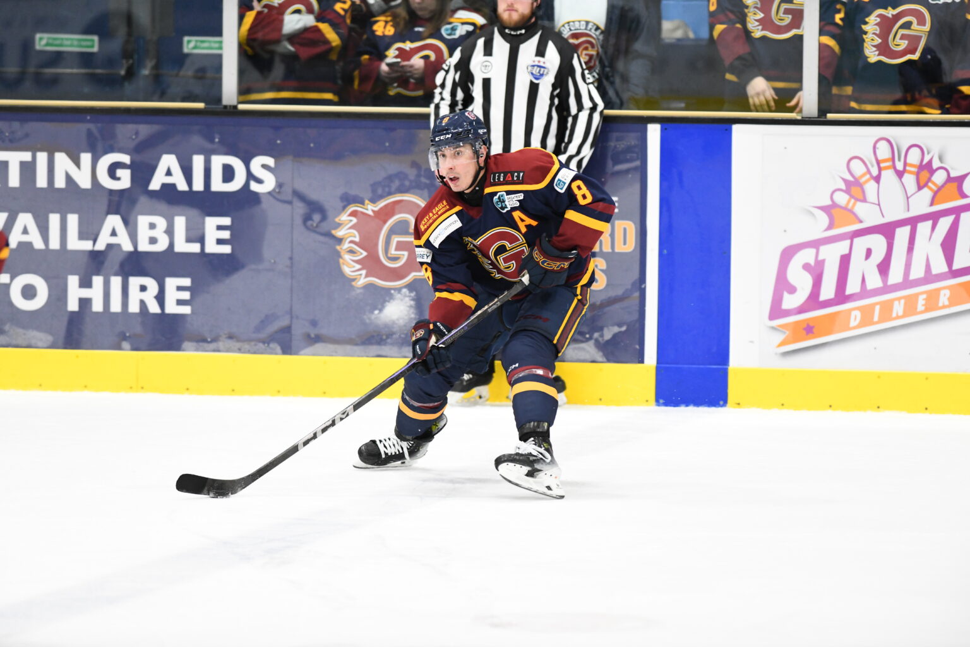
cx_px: 485
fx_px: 8083
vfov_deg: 4.6
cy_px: 324
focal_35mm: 300
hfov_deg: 6.9
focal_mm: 300
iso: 5000
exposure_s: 1/1250
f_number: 4
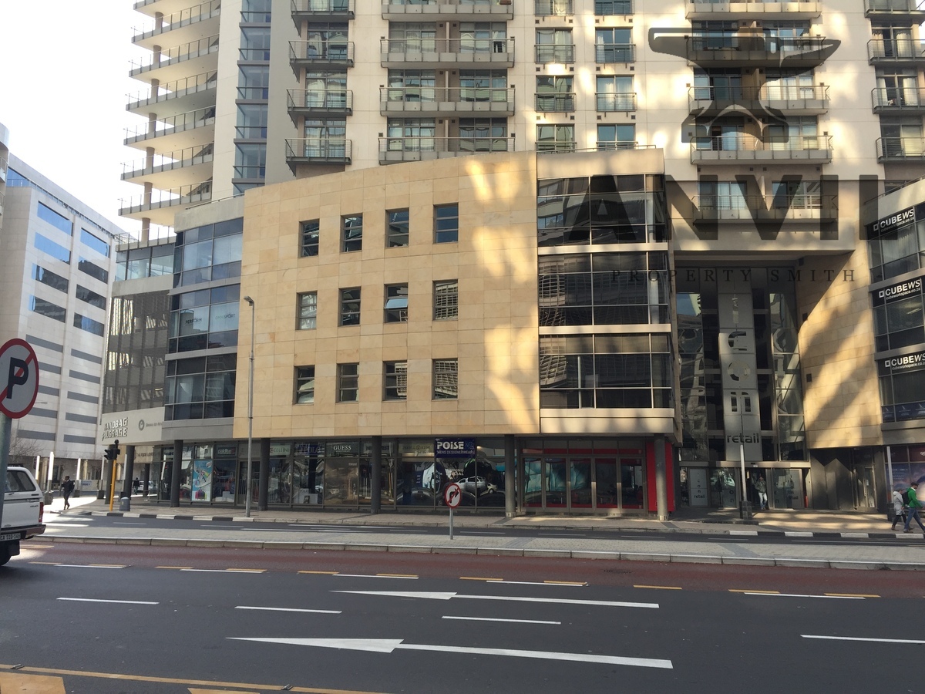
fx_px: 775
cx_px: 462
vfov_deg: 48.2
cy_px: 347
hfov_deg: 61.7
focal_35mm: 29
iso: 32
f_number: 2.2
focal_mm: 4.15
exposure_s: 1/581
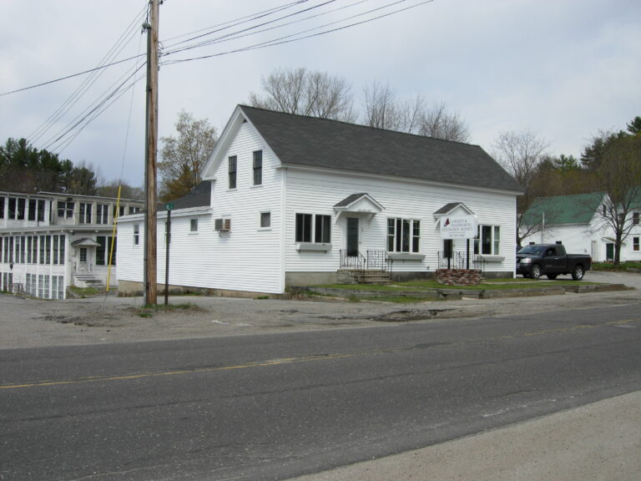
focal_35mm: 36
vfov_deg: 39.7
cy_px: 240
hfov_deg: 51.4
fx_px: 667
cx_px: 320
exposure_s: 1/342
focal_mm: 7.5
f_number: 6.8
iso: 50
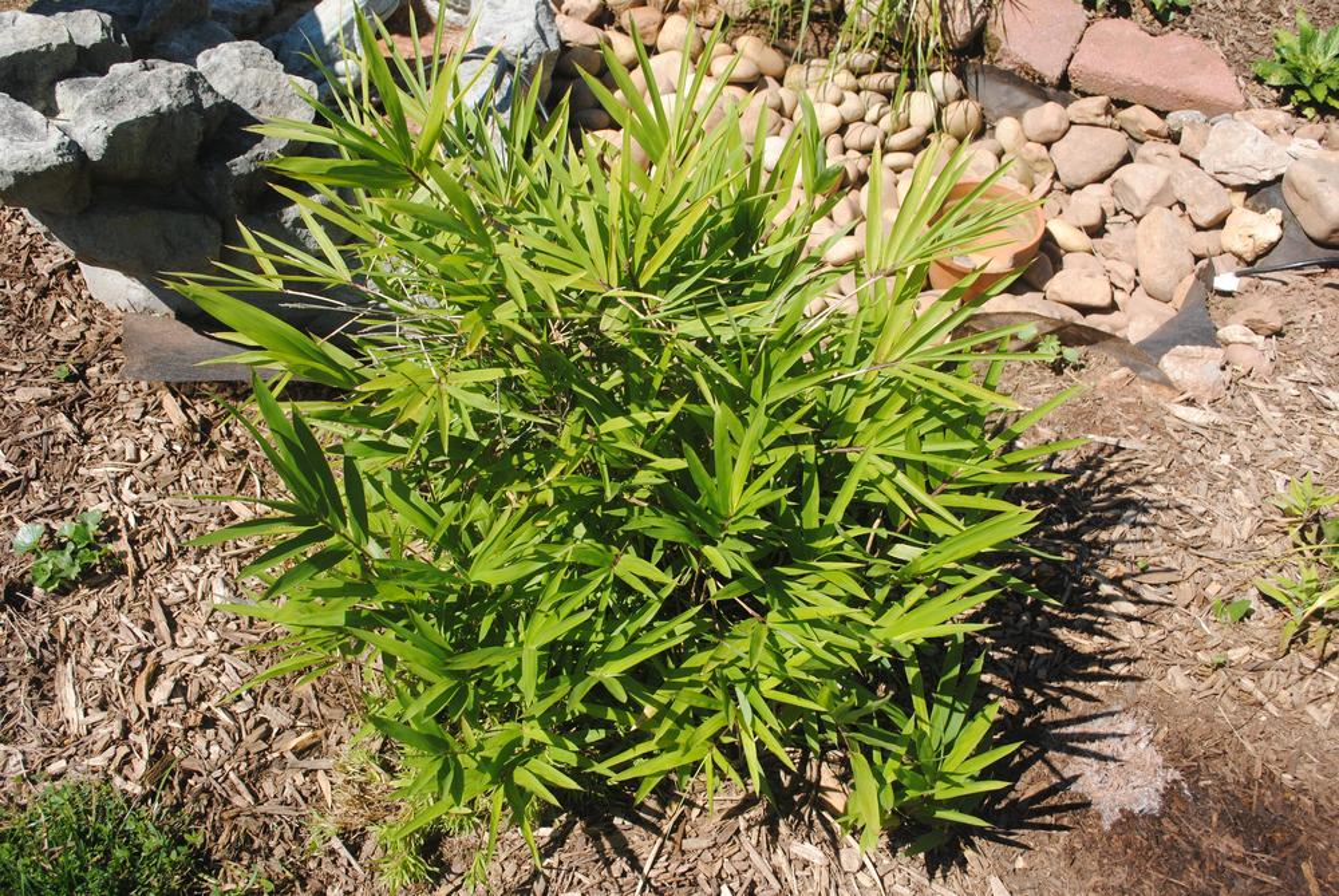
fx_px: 1229
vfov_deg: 40.1
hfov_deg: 57.2
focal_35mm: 33
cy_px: 448
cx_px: 670
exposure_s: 1/200
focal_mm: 22
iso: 100
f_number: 7.1
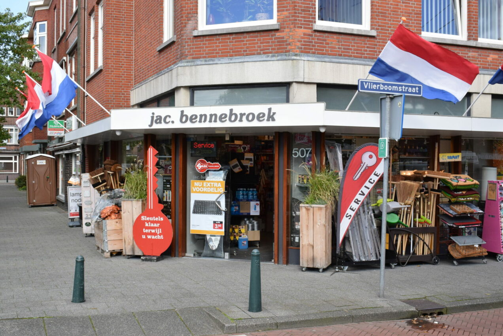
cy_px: 168
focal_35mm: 45
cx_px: 252
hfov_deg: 43.6
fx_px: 629
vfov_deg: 29.9
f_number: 14
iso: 800
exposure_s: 1/320
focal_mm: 30
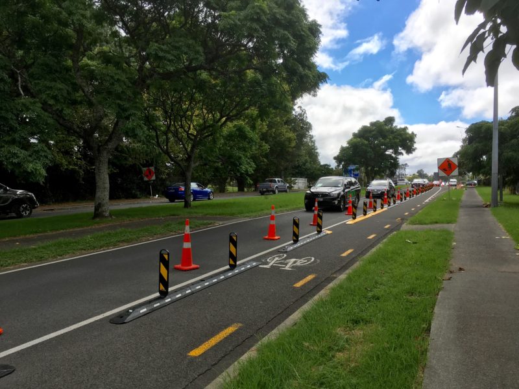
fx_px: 435
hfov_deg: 61.7
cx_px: 260
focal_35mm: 29
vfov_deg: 48.2
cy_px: 194
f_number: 2.2
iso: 25
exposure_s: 1/1923
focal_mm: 4.15
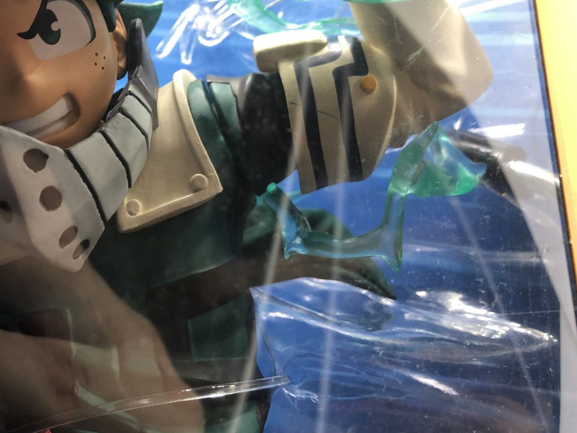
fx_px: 784
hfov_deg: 38.9
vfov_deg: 30.6
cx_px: 114
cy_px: 134
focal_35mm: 47
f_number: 1.8
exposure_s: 1/40
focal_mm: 4
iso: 32
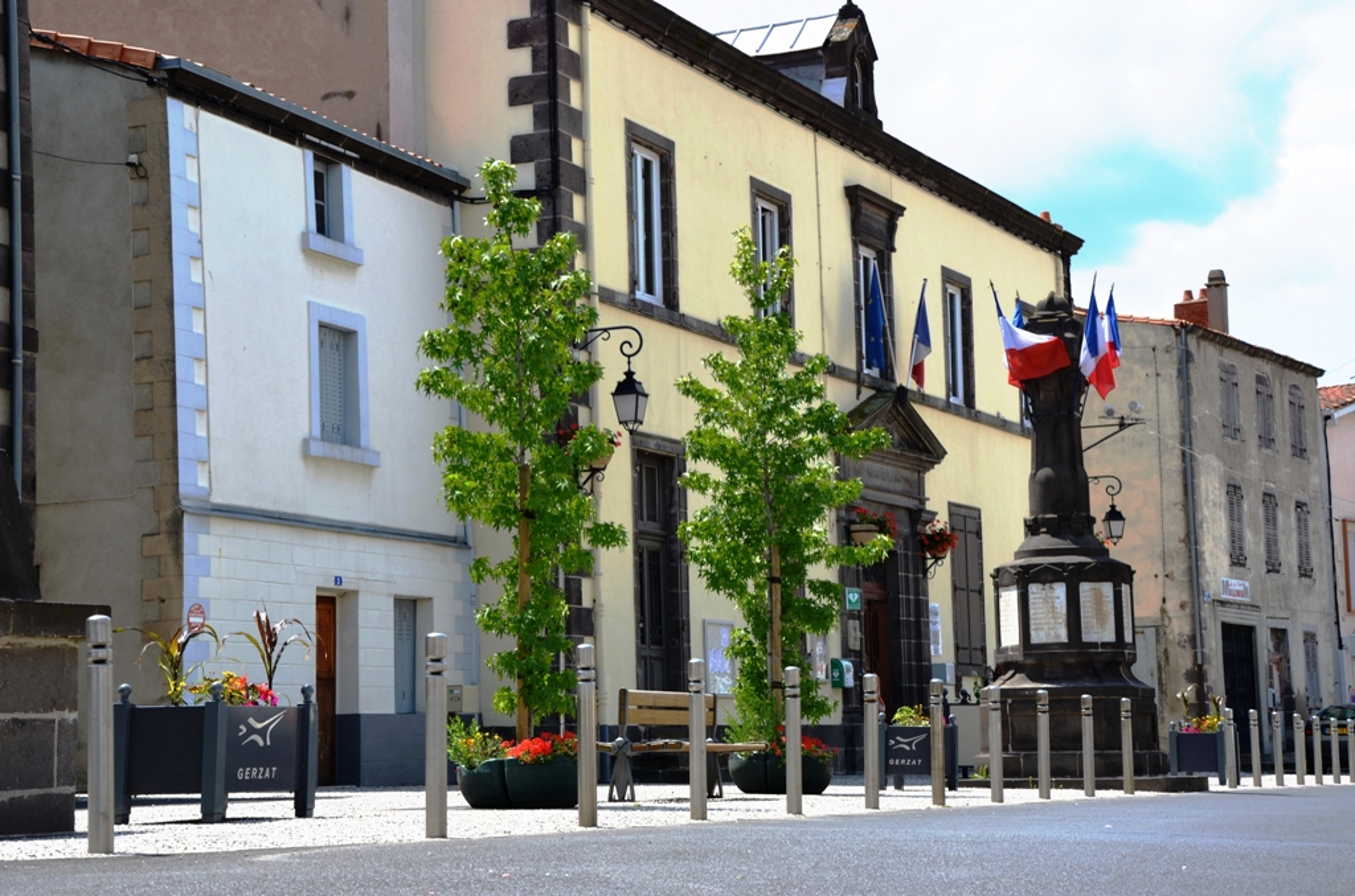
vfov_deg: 18.1
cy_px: 448
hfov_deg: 27.0
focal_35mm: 75
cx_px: 678
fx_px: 2817
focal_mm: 50
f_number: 8
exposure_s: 1/250
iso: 125
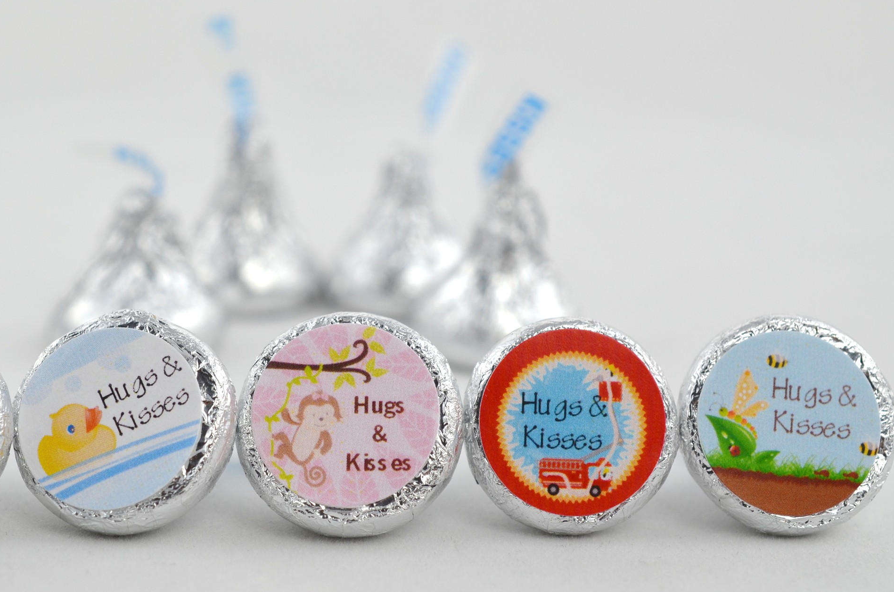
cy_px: 254
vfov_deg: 17.0
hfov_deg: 25.3
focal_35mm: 80
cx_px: 337
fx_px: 1982
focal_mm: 40
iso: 200
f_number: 6.3
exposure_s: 1/160
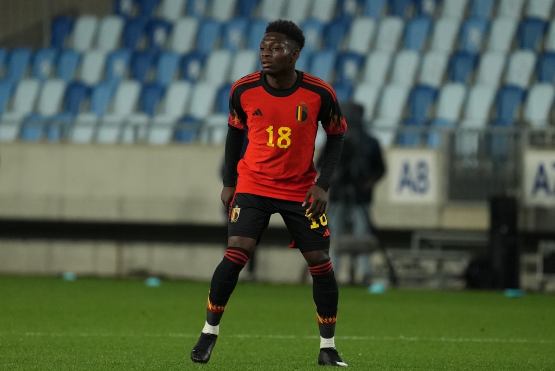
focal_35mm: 600
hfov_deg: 3.4
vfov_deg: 2.3
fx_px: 9255
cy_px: 186
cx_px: 278
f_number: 6.3
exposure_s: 1/1250
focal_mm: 600
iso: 8000
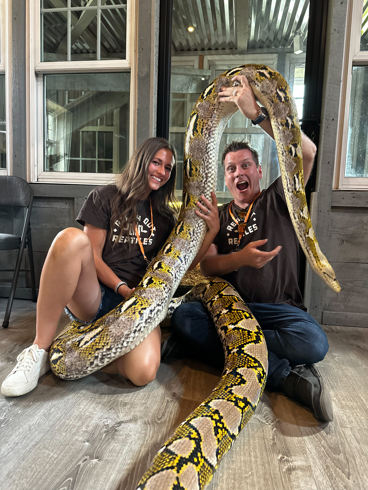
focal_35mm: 24
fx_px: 340
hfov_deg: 56.8
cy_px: 245
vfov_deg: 71.6
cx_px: 184
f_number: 1.78
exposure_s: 1/51
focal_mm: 6.86
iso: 640
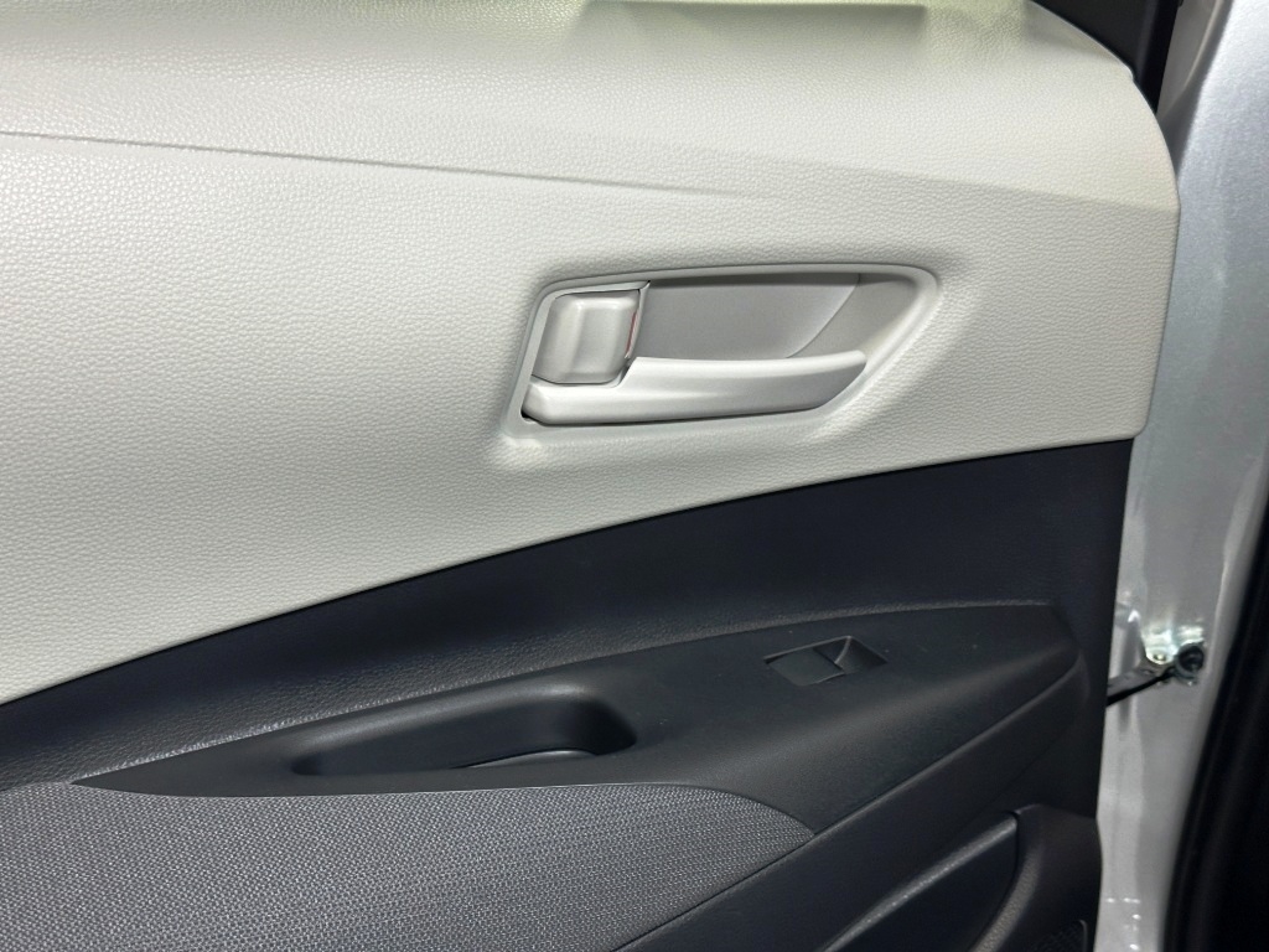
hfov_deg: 39.7
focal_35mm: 48
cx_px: 634
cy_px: 476
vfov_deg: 30.3
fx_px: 1760
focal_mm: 6.86
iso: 200
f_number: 1.78
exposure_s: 1/60
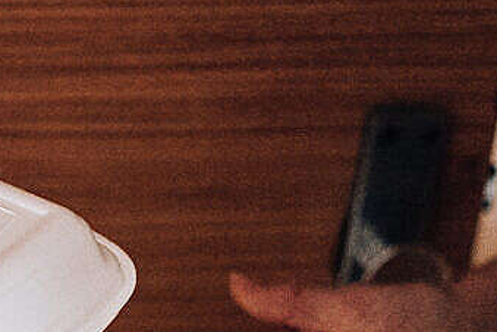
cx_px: -161
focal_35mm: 255
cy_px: 331
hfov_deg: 8.0
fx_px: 3520
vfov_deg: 5.4
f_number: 1.8
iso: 6400
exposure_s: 1/60
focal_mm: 55
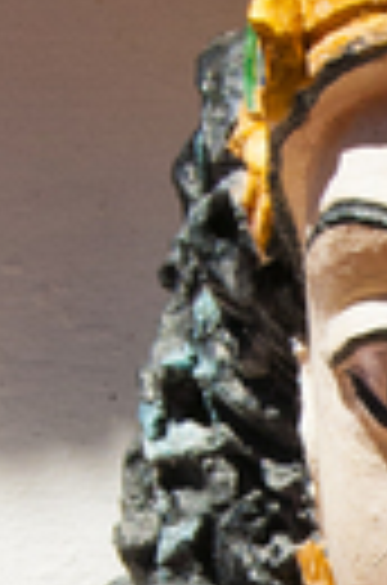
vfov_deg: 5.3
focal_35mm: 389
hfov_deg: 3.5
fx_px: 6306
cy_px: 788
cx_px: 774
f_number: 8
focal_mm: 38
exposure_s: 1/800
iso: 200
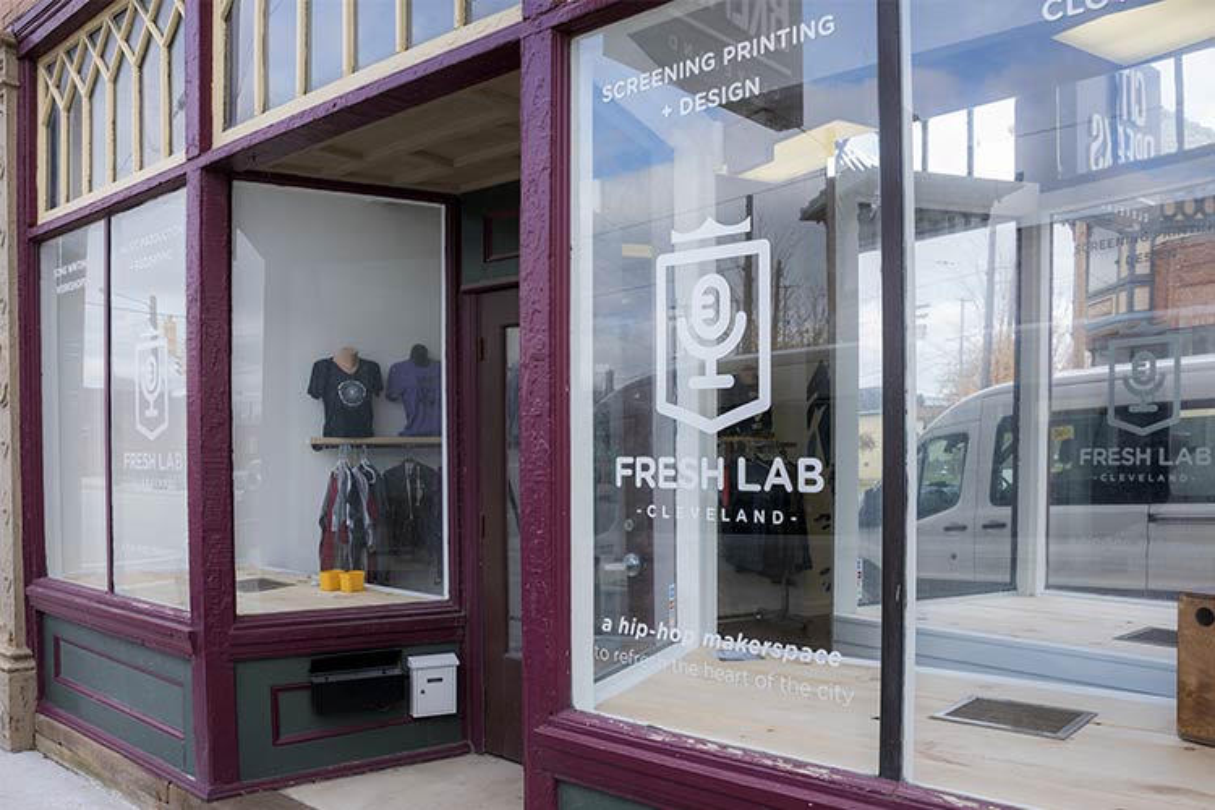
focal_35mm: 24
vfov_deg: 53.1
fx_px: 810
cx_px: 608
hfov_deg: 73.7
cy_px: 405
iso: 400
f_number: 6.3
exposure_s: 1/160
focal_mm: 24
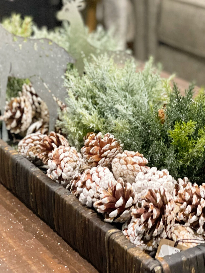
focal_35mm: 100
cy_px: 87
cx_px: 81
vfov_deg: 19.6
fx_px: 790
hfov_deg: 14.8
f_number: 2
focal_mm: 6
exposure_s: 1/40
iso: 400
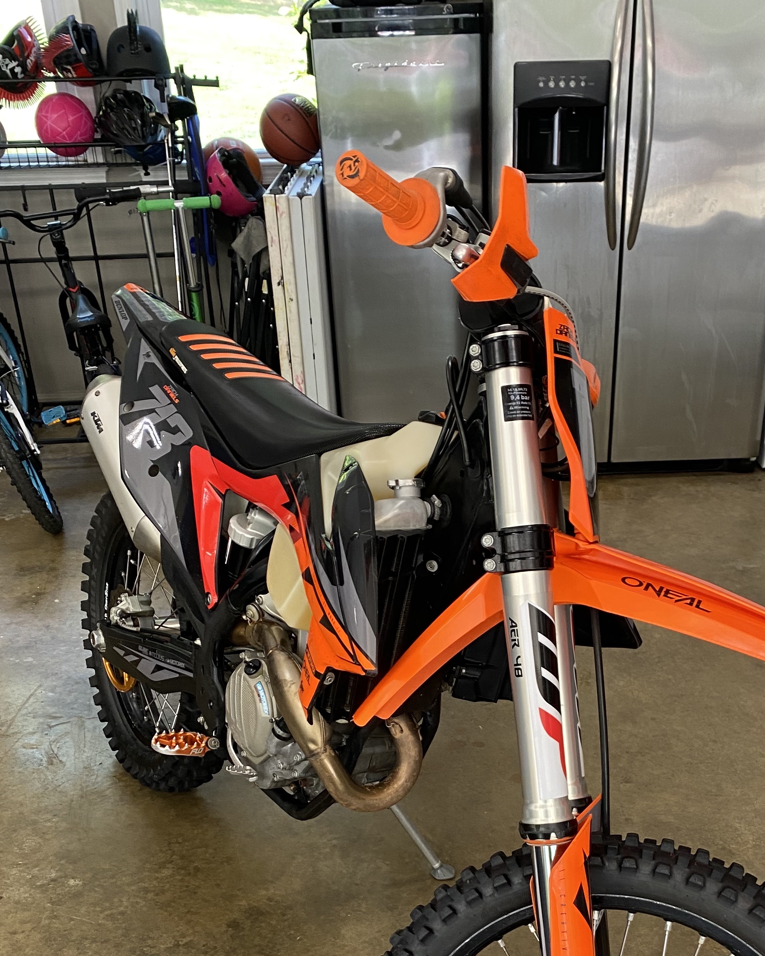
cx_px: 463
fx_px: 1160
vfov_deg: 43.1
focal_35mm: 41
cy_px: 741
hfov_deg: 36.3
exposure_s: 1/60
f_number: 1.8
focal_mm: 4.25
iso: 80
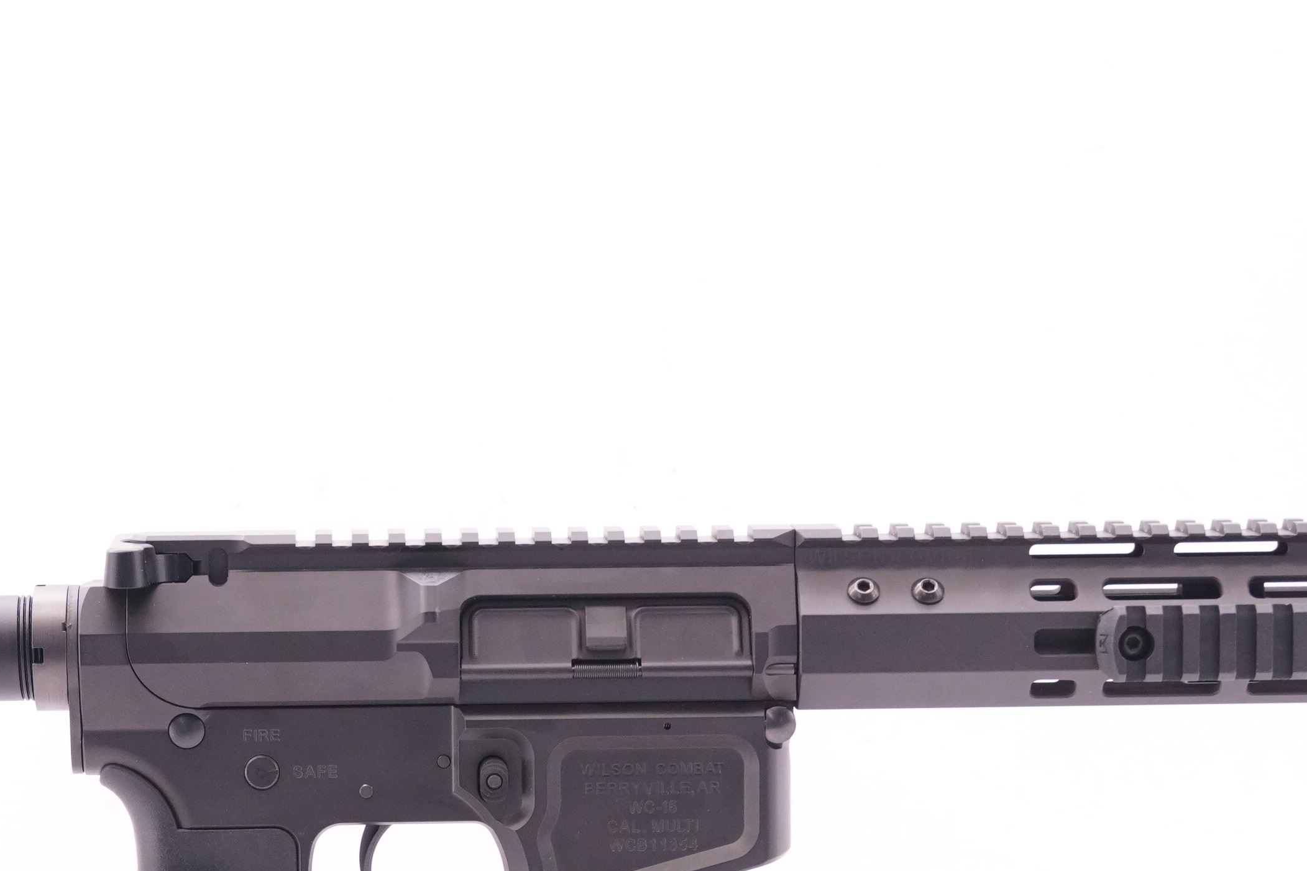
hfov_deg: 17.3
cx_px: 483
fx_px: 4284
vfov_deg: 11.5
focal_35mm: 118
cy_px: 770
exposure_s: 1/125
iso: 1250
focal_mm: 39
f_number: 5.6
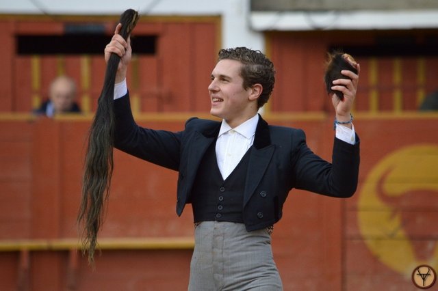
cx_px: 219
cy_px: 146
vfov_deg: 3.4
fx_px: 4925
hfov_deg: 5.1
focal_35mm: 405
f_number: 5.6
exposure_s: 1/2000
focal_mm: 270
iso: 800
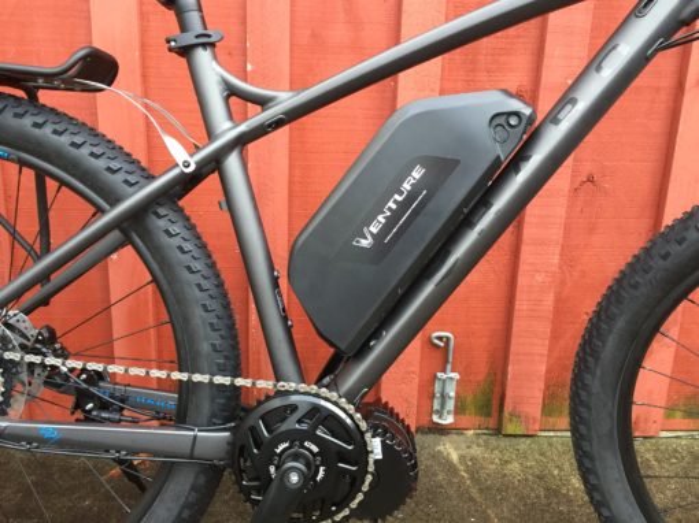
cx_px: 350
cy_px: 262
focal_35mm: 29
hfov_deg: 61.7
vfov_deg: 48.2
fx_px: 585
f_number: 2.2
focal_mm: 4.15
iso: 160
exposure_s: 1/33
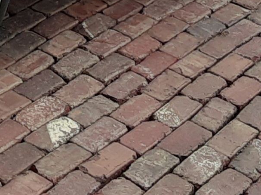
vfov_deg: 9.6
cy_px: -193
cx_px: -156
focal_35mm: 144
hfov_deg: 12.9
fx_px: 1084
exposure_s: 1/833
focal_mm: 2.91
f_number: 1.9
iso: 40
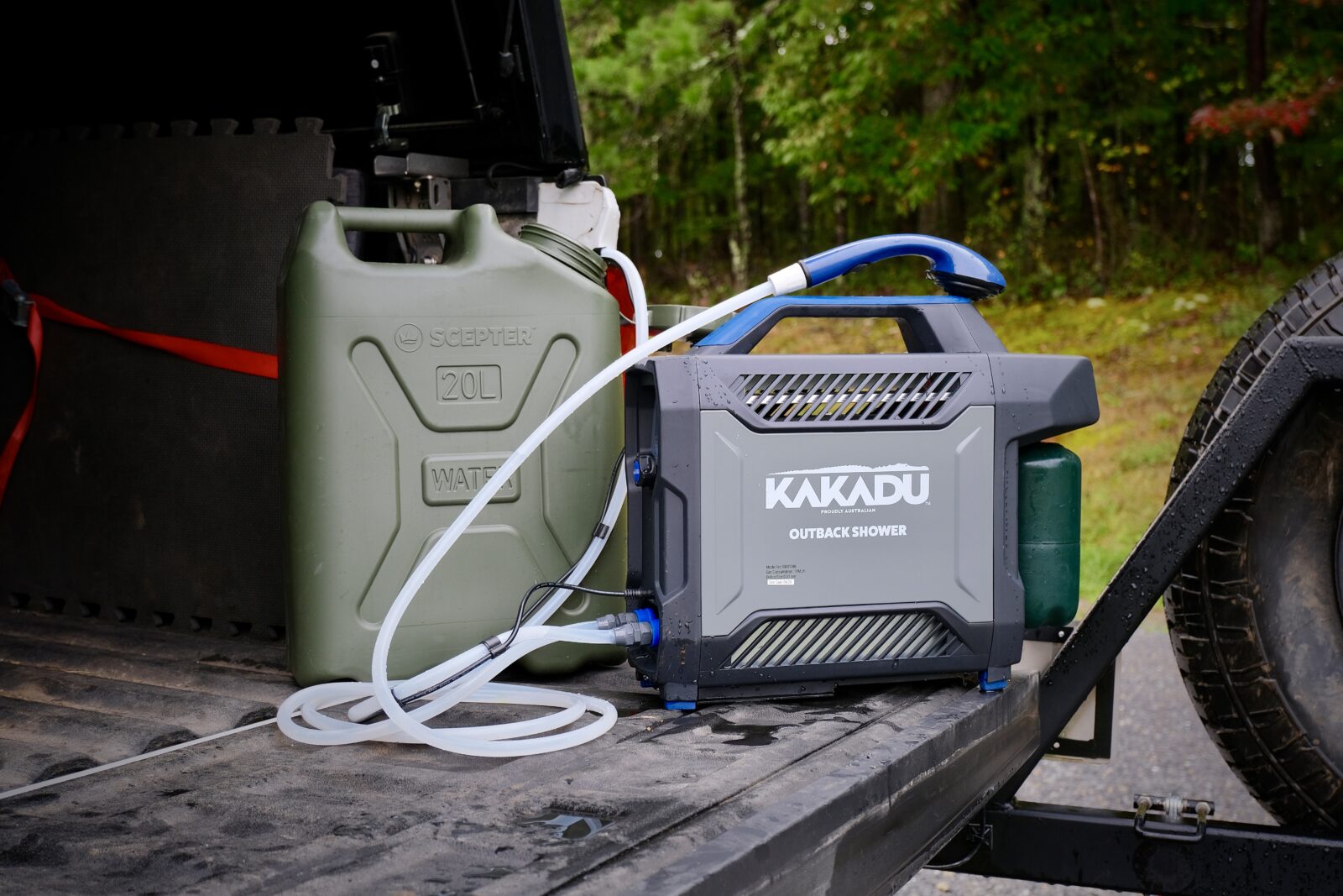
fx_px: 1641
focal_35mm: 44
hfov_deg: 44.5
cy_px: 448
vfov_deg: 30.5
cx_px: 672
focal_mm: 29.6
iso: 400
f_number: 4.5
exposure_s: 1/60
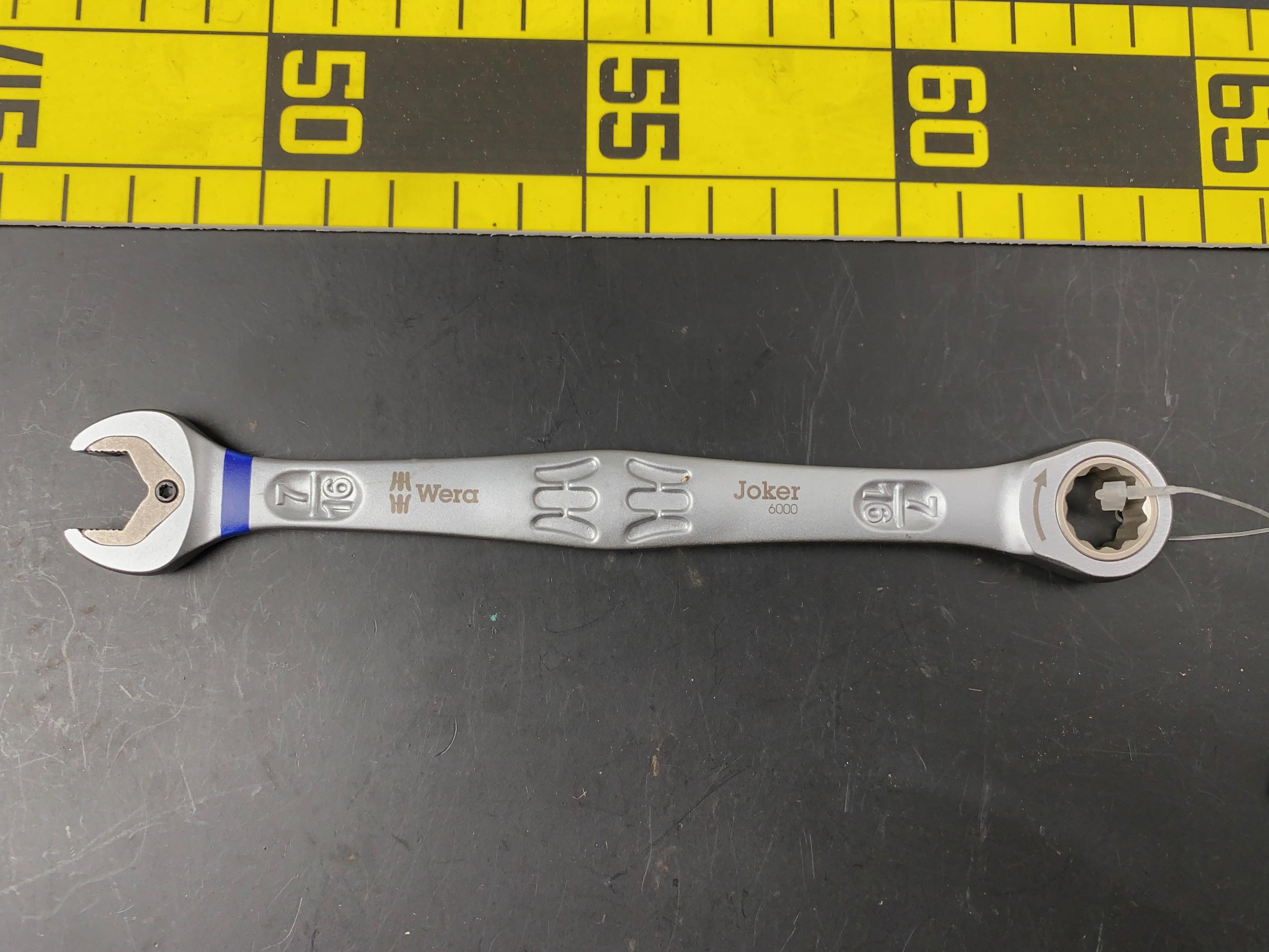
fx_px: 953
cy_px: 476
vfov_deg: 53.1
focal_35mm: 26
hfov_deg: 67.3
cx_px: 634
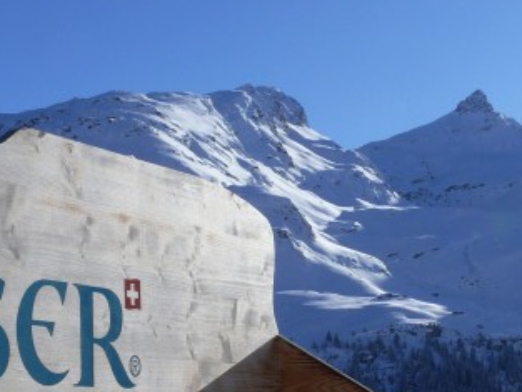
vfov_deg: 15.2
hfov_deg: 20.2
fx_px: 1463
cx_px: 340
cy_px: 297
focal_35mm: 97
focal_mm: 8.1
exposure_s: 1/500
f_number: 8
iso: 100
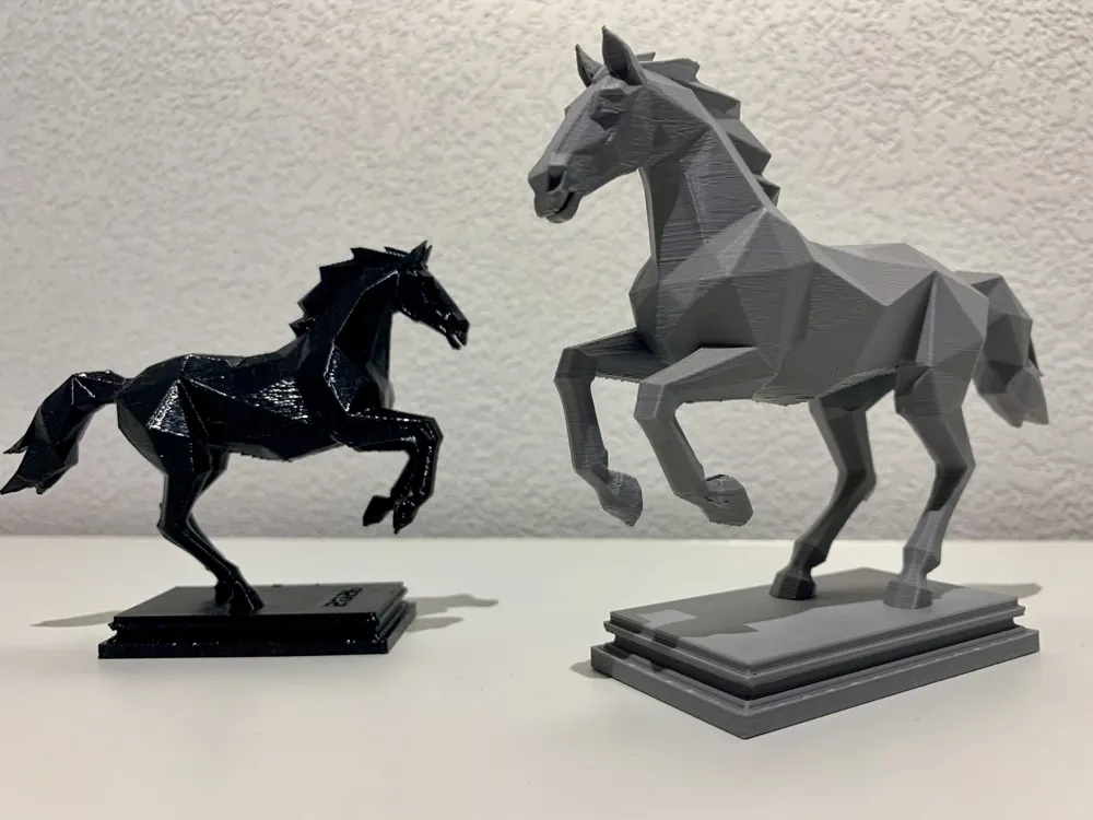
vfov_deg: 53.1
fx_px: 821
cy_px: 410
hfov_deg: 67.3
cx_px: 546
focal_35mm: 26
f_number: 1.8
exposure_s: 1/108
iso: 100
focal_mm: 4.25
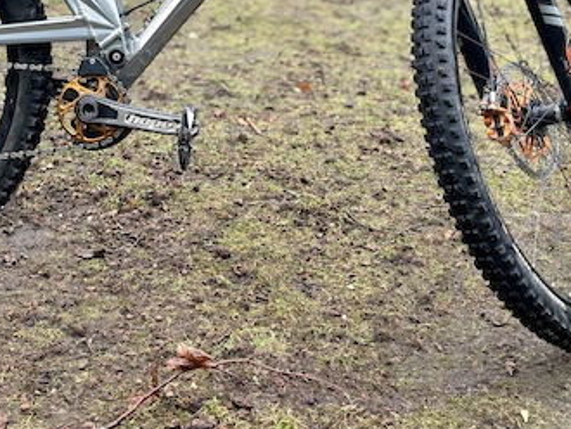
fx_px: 1040
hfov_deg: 30.6
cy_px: -80
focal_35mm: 63
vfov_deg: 21.7
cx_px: 228
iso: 64
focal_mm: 5.96
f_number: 1.6
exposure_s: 1/164
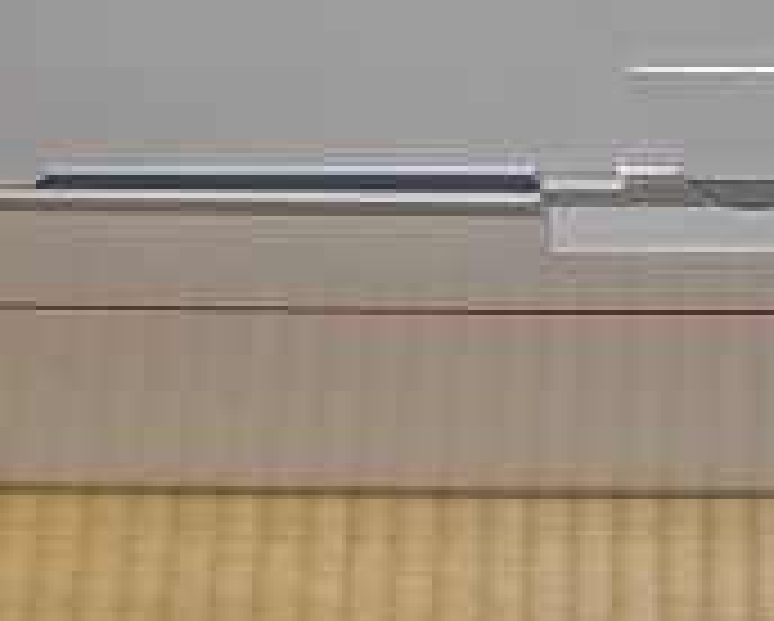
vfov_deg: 14.3
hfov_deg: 17.5
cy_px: -22
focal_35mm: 106
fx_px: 2424
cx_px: 846
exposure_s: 1/45
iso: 400
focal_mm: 21
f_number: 4
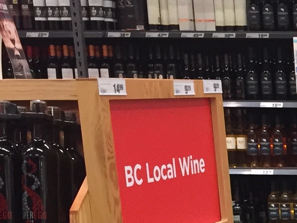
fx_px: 1073
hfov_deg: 13.6
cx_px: 579
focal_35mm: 125
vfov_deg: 11.4
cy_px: 341
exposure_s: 1/30
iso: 50
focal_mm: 4.15
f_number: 2.2
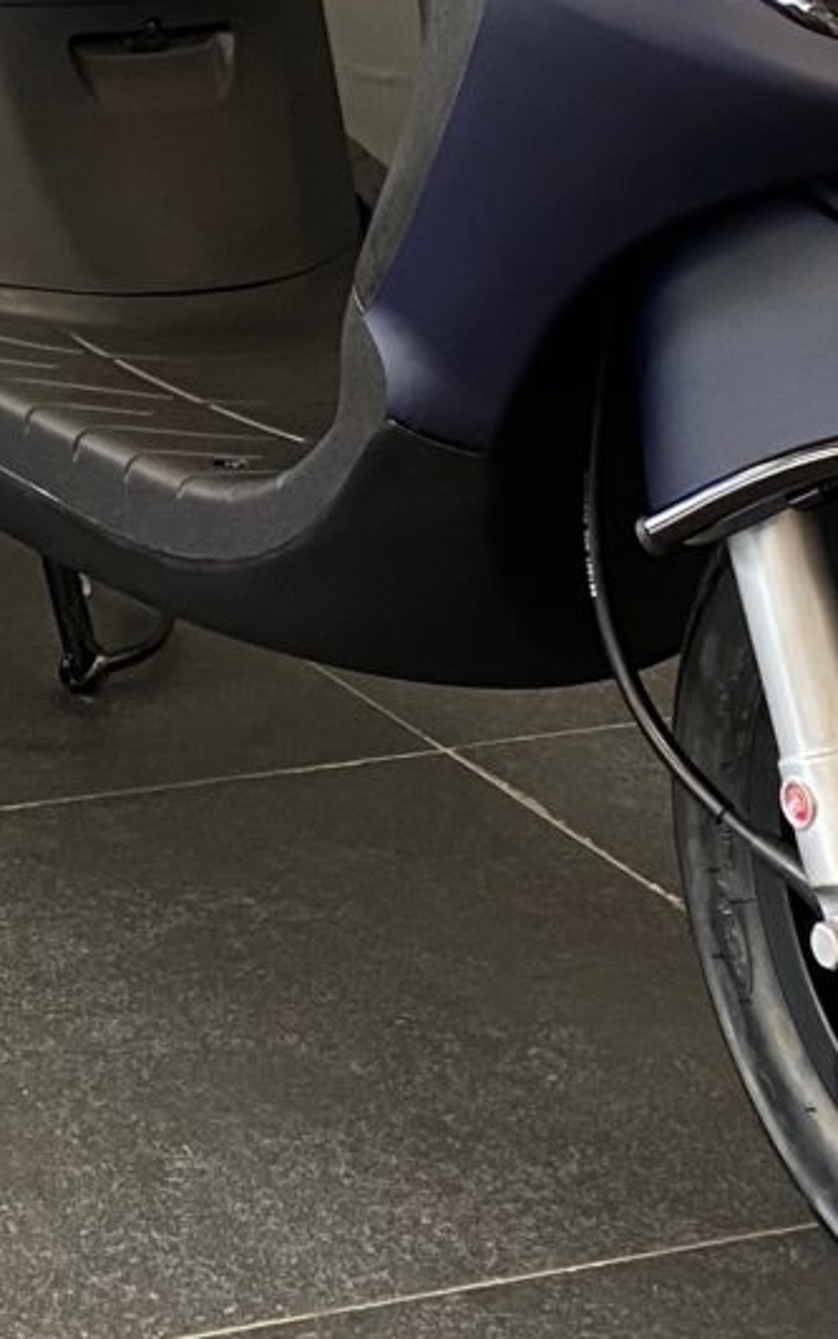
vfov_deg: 18.3
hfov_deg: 11.9
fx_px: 3869
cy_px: -408
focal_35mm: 106
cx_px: -370
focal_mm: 4.25
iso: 160
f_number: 1.8
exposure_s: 1/50
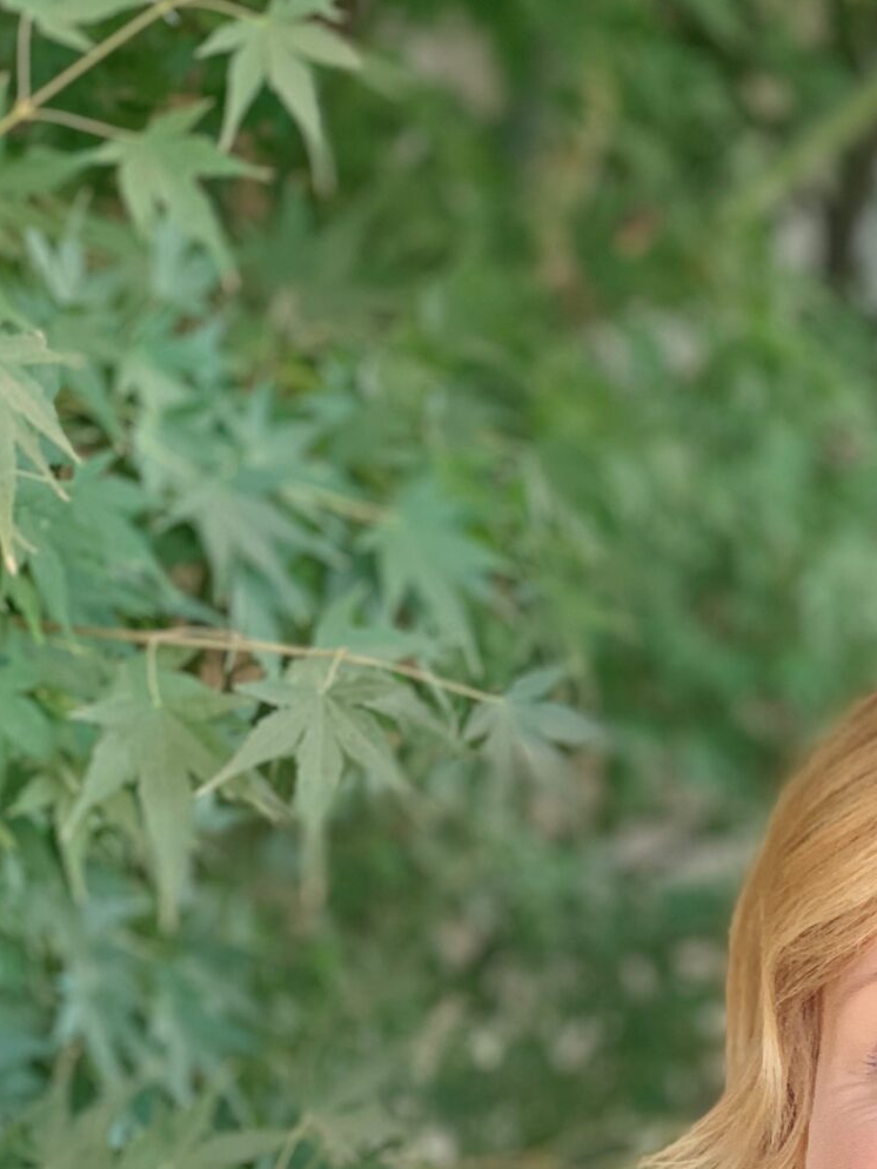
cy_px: 1066
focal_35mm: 107
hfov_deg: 13.6
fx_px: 3615
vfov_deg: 18.1
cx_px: 897
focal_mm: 6
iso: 100
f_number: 2.4
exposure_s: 1/122
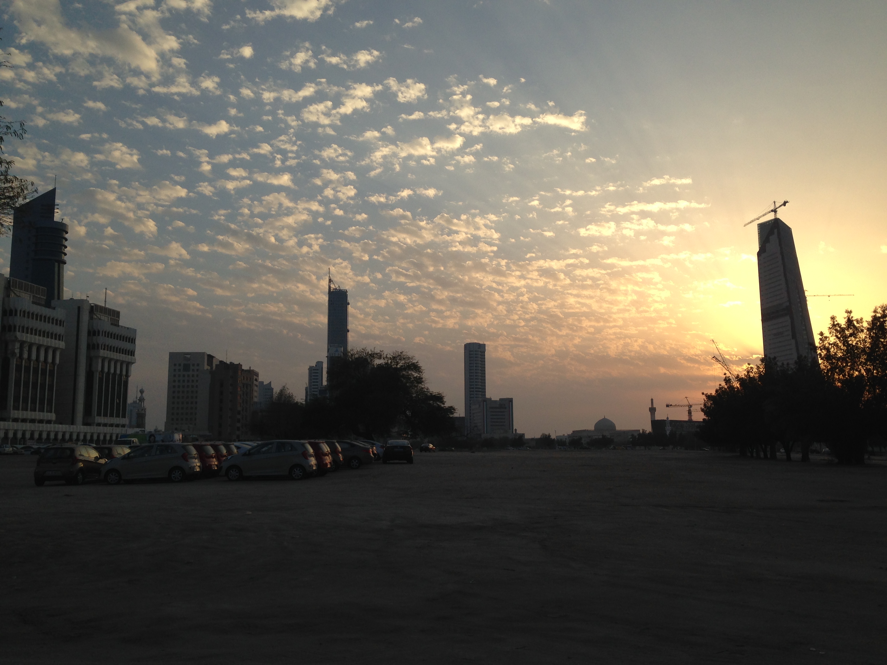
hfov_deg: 55.4
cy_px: 332
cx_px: 444
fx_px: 846
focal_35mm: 33
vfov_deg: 42.9
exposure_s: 1/1355
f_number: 2.4
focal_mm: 4.12
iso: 50
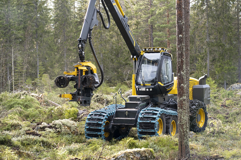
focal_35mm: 85
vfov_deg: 16.1
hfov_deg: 23.9
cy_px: 80
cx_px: 120
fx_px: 569
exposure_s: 1/160
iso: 250
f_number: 4
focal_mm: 85
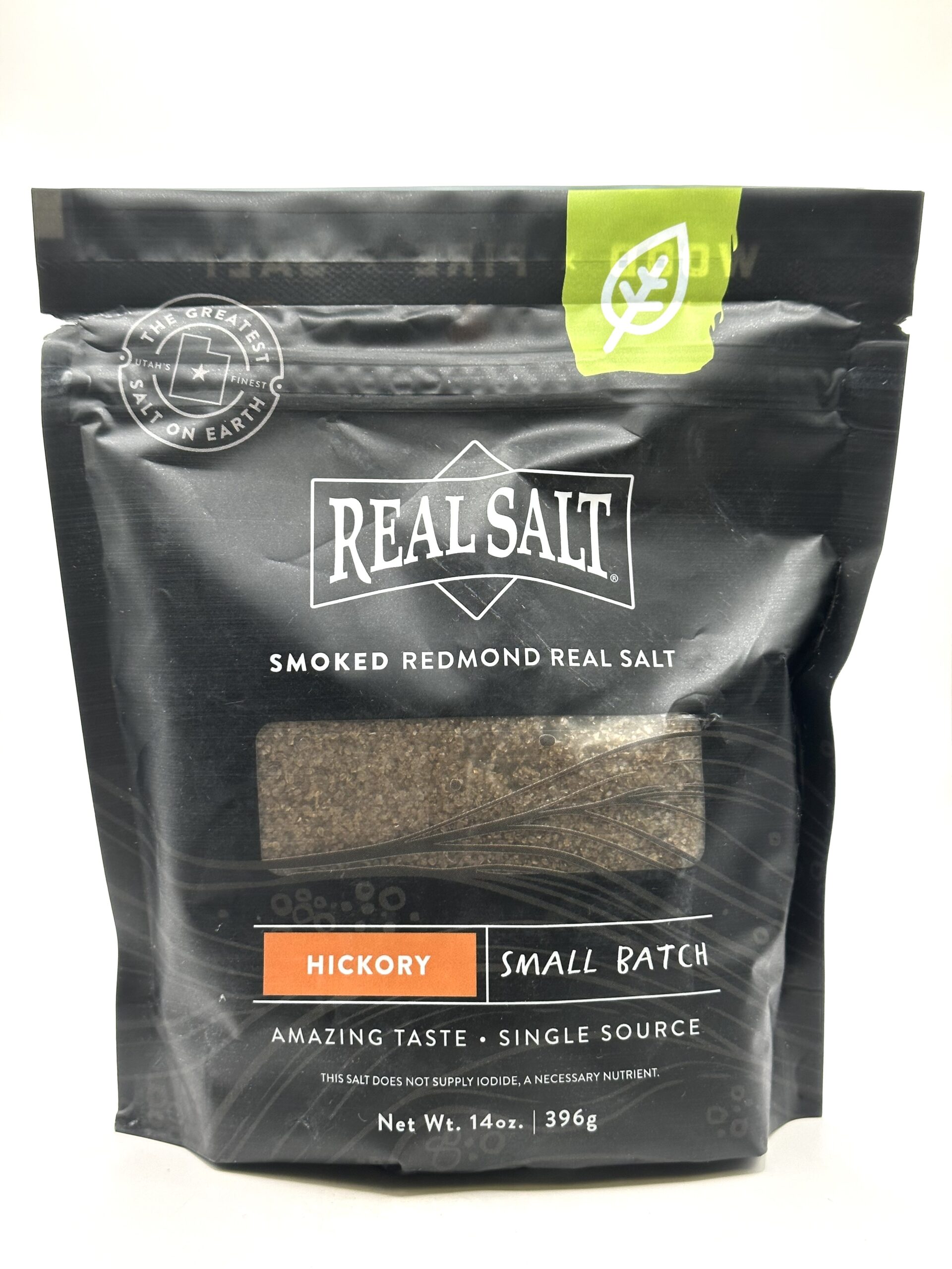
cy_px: 634
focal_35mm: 48
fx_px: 1760
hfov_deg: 30.3
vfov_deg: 39.7
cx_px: 476
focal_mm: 6.86
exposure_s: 1/153
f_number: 1.78
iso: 80
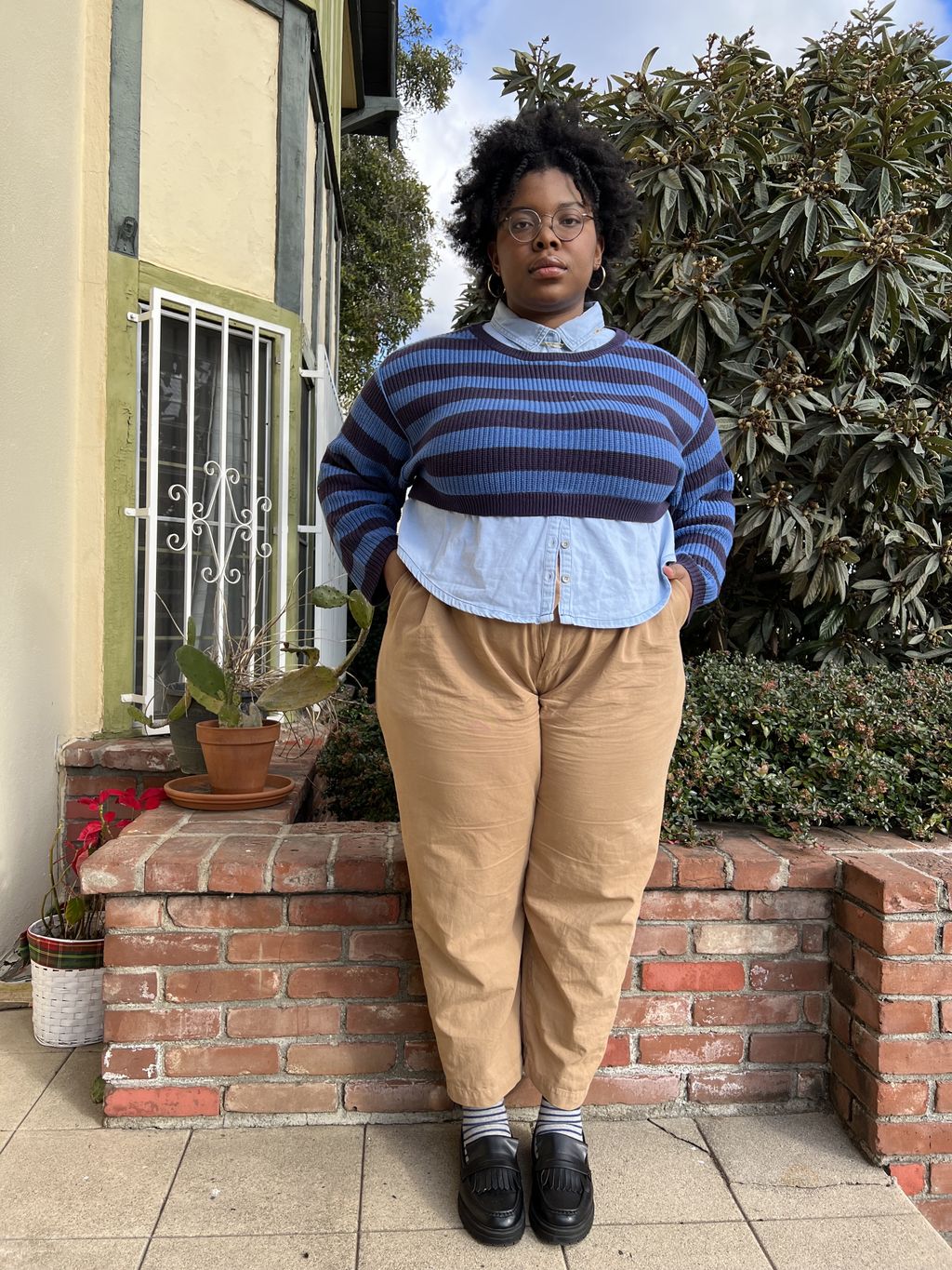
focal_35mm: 26
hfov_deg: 53.1
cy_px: 635
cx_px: 476
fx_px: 953
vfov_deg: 67.3
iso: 50
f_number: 1.5
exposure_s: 1/873
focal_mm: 5.7
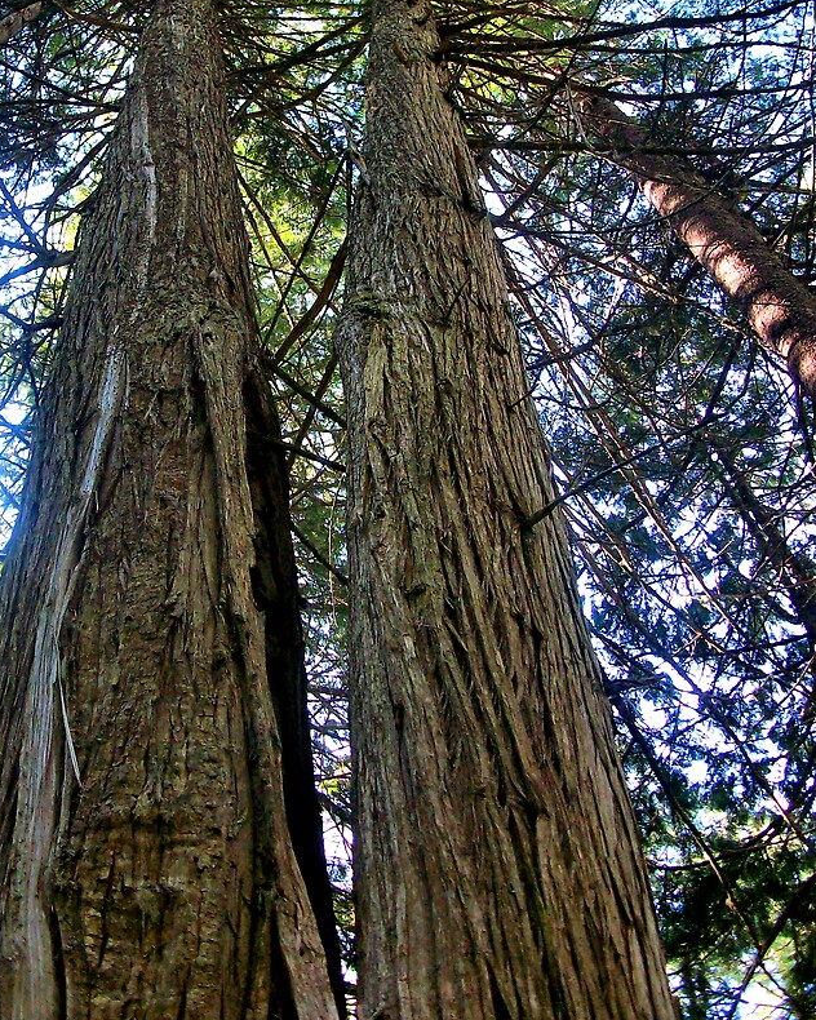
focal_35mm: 42
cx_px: 333
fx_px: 1268
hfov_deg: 35.6
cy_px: 407
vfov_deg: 43.6
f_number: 2.8
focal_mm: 5.7
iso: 160
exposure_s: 1/43.6
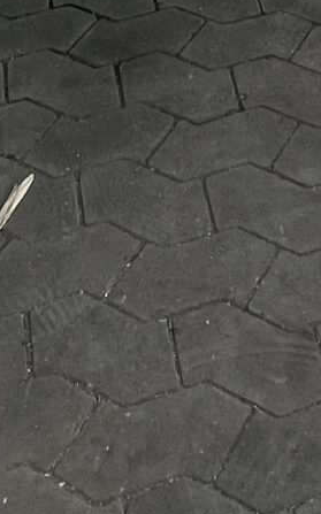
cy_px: -586
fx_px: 1107
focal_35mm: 79
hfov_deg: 16.0
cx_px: 358
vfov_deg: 16.9
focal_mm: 1.57
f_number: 1.8
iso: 32
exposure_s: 1/99
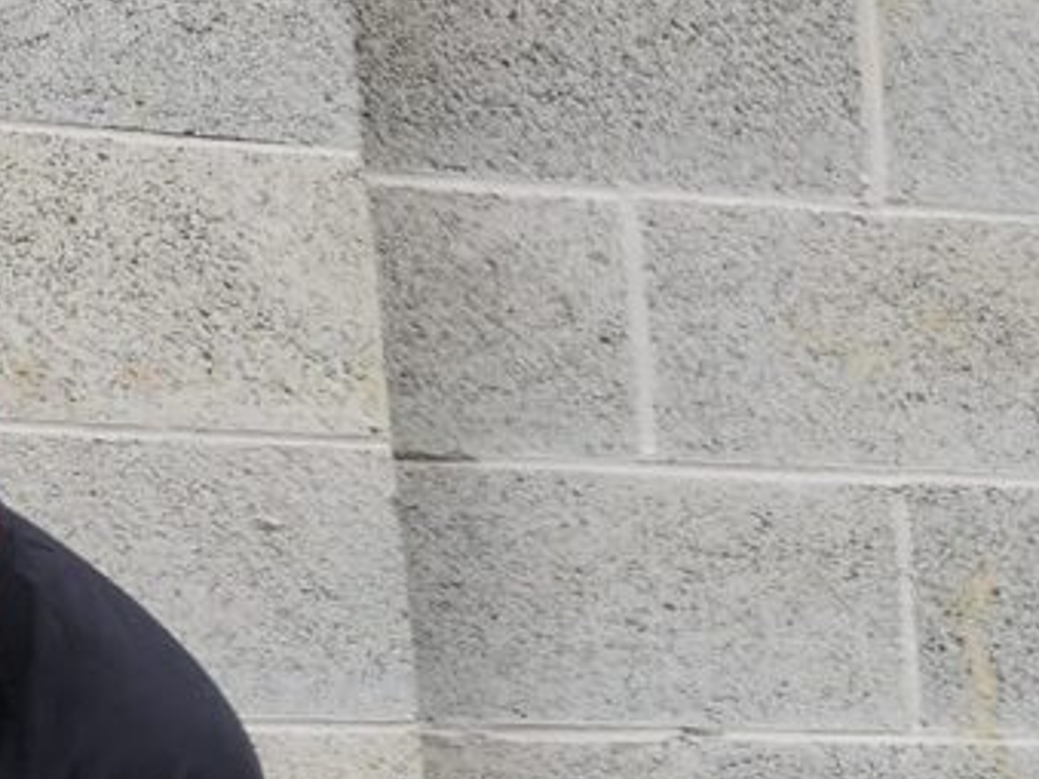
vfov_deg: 9.2
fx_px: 4171
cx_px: 1928
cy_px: 2049
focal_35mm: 139
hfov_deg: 12.8
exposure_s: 1/528
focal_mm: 5.4
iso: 25
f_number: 1.8
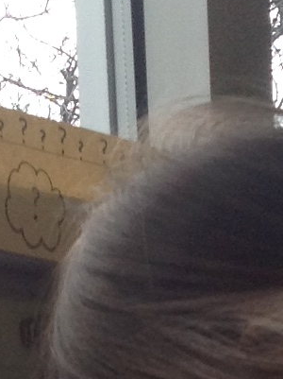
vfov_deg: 8.2
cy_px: 833
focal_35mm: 226
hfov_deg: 6.5
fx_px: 2467
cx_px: 19
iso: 50
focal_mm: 4.28
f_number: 2.4
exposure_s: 1/151
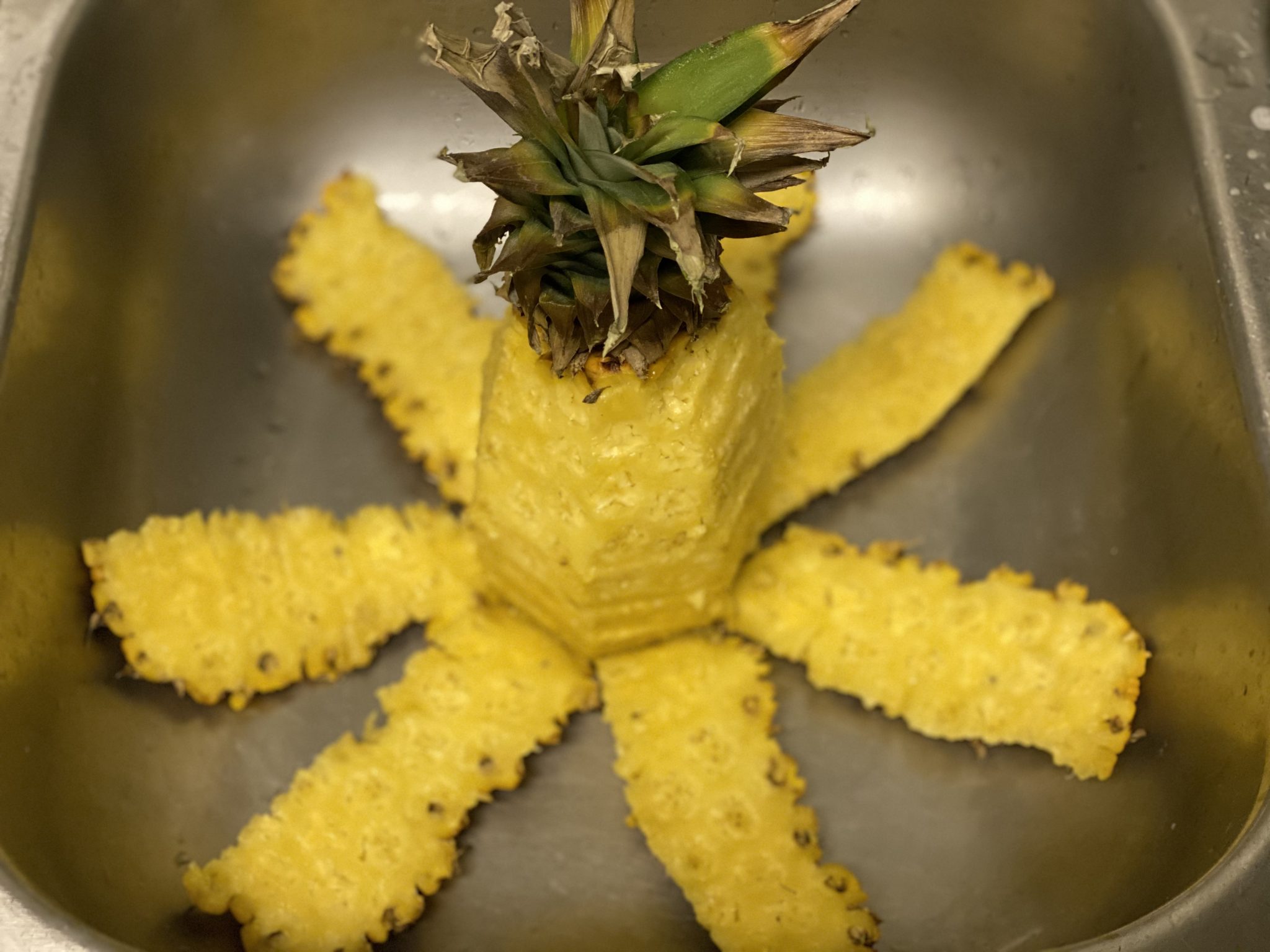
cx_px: 635
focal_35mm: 52
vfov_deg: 28.0
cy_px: 476
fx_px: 1908
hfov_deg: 36.8
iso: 400
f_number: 2
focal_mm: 6
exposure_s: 1/40
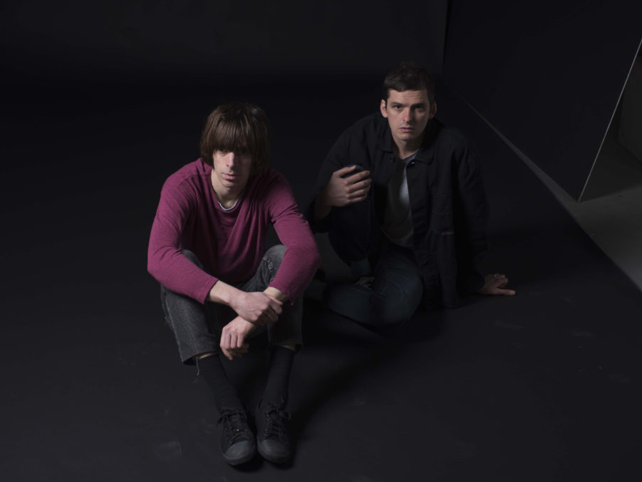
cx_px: 290
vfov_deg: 24.0
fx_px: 1131
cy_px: 240
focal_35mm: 61
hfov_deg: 31.7
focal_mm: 56
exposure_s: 1/160
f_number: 3.5
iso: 100
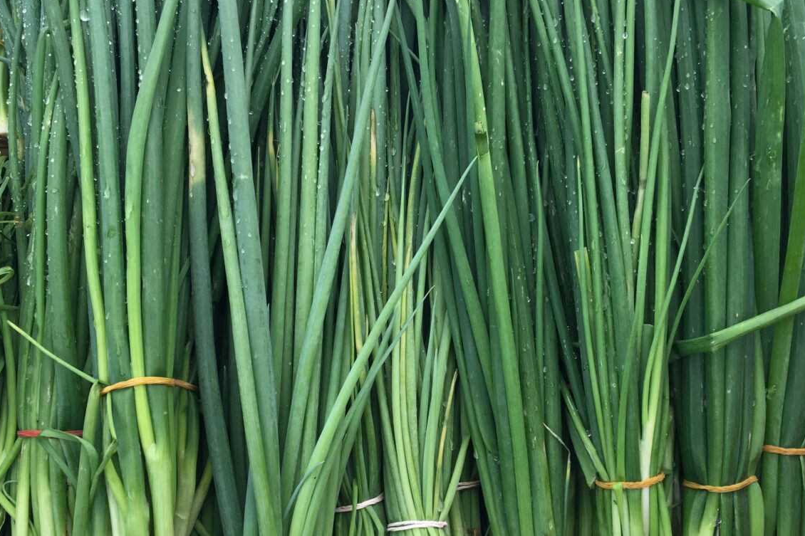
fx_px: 917
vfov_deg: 32.5
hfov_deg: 47.4
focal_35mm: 41
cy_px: 337
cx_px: 402
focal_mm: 4.15
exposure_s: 1/100
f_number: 2.2
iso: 40
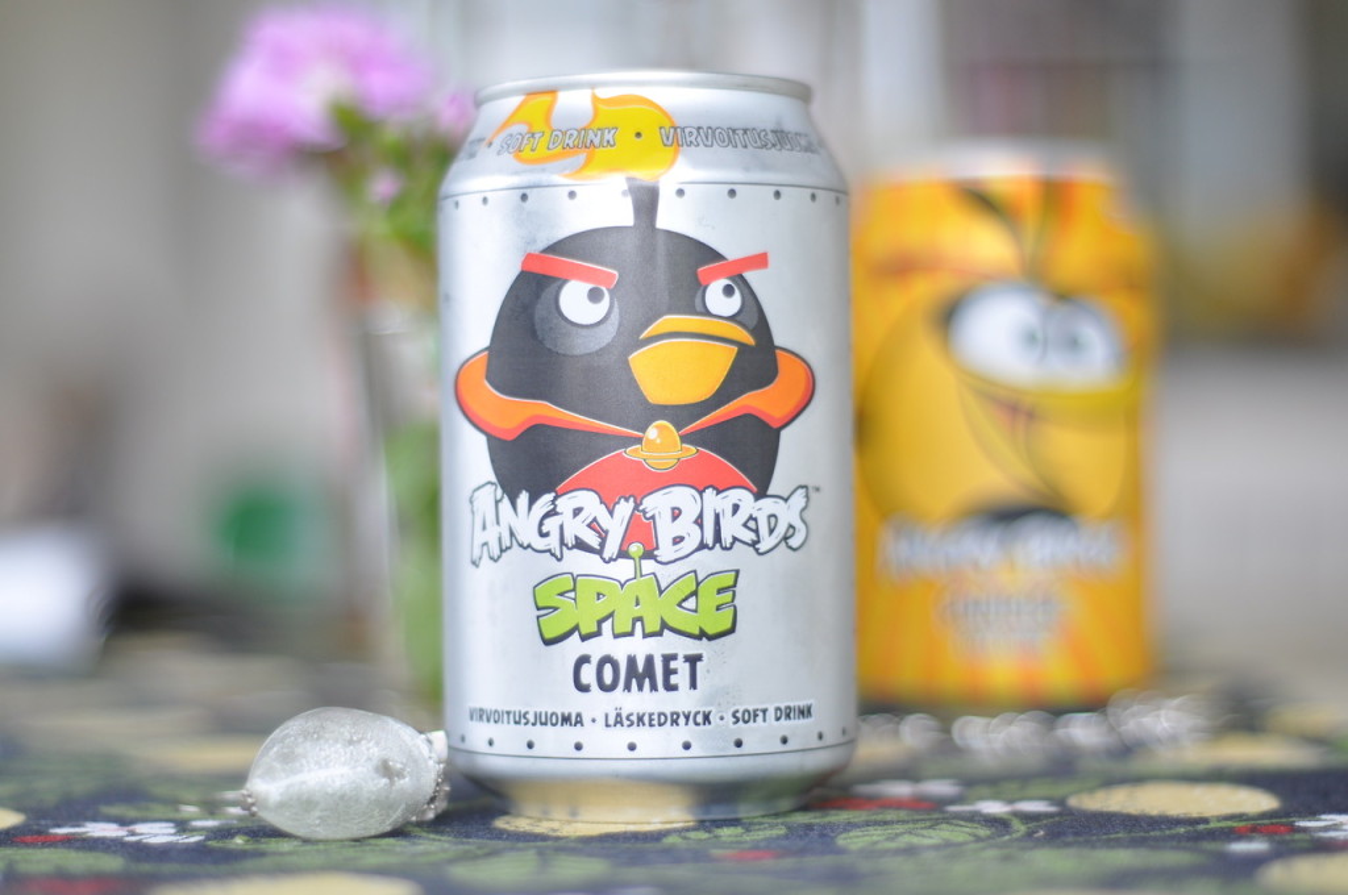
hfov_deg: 27.0
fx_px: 2805
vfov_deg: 18.1
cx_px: 674
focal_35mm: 75
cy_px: 448
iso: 200
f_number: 1.8
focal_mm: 50
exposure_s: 1/160
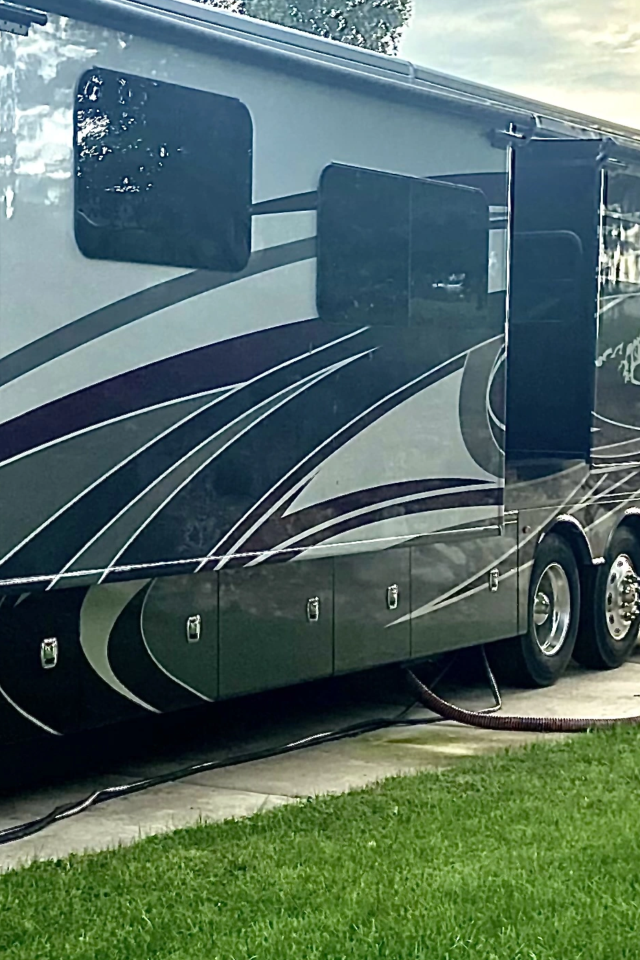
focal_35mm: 78
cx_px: 92
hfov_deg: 17.3
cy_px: 503
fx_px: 2080
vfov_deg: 26.0
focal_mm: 4.25
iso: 32
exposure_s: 1/973
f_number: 1.8
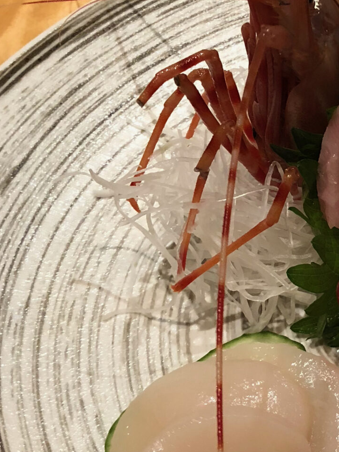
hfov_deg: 18.5
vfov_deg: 26.0
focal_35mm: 75
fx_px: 979
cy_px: 239
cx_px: 418
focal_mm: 3.99
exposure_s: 1/15
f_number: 1.8
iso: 64
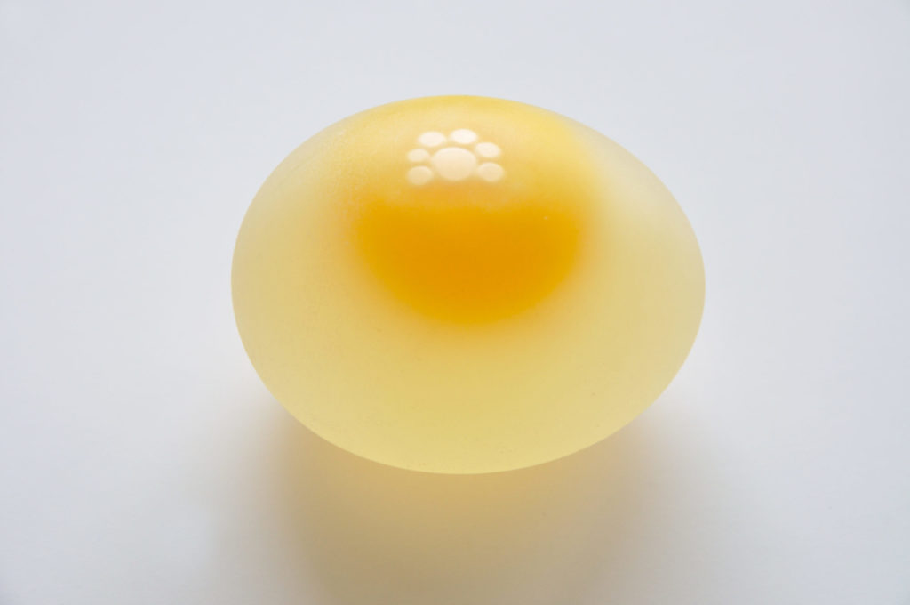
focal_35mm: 128
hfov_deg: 16.1
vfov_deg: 10.7
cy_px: 302
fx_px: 3219
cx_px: 455
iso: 250
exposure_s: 1/125
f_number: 8
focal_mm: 85
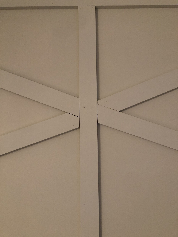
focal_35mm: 28
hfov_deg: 49.7
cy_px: 118
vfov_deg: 63.4
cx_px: 89
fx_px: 192
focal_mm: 3.99
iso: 100
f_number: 1.8
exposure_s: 1/12
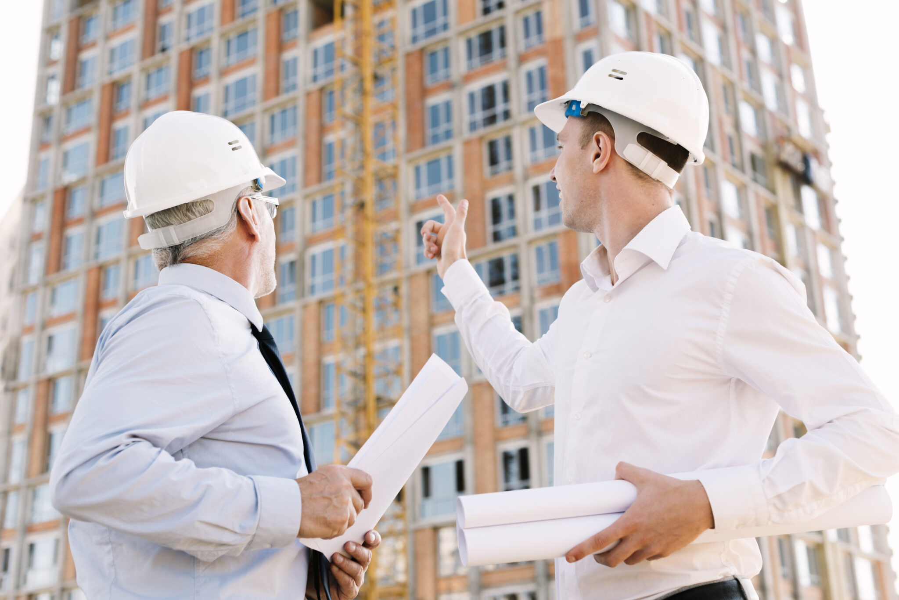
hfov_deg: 39.6
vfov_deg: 27.0
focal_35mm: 50
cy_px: 300
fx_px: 1249
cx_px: 450
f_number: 4
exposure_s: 1/200
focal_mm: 50
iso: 200
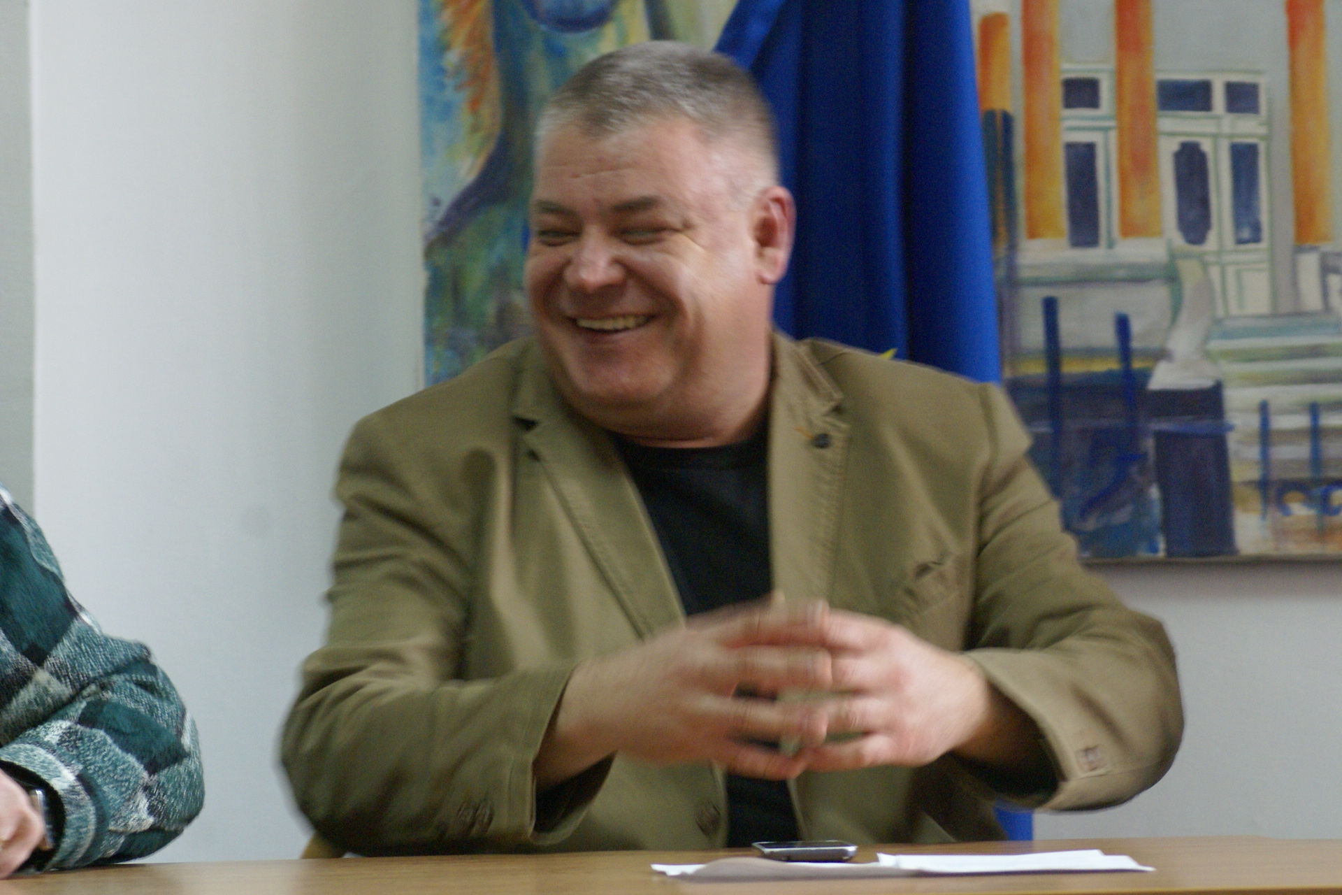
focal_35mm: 210
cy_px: 448
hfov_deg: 9.8
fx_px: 7828
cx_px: 671
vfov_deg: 6.5
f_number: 5.6
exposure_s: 1/15
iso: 800
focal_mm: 140
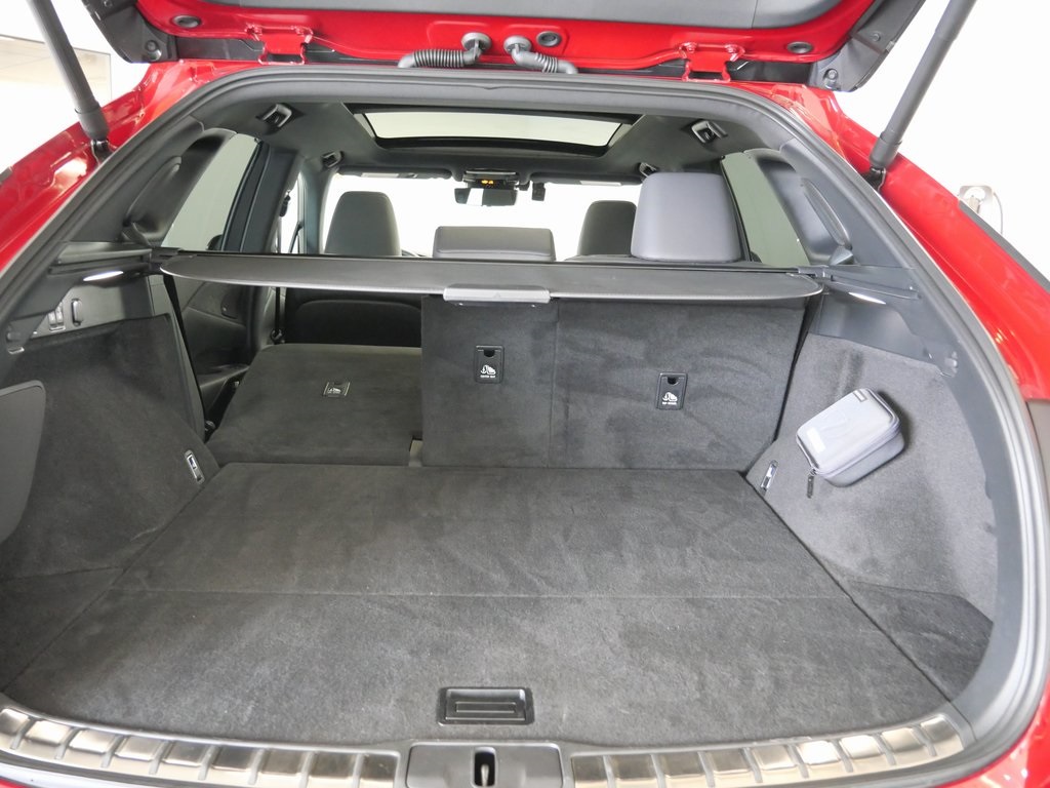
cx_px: 525
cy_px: 394
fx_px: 910
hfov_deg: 60.0
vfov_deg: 46.8
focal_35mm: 30
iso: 3200
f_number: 3.7
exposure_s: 1/8
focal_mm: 15
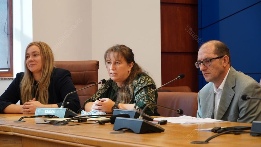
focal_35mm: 100
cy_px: 83
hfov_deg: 21.5
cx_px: 131
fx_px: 689
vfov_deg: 12.2
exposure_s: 1/50
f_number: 5.6
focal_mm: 63
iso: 800
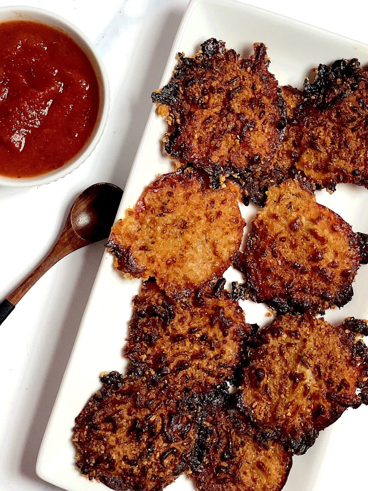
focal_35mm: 53
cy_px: 246
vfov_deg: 36.2
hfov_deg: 27.5
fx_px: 751
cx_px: 186
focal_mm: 6
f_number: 2
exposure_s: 1/120
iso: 160
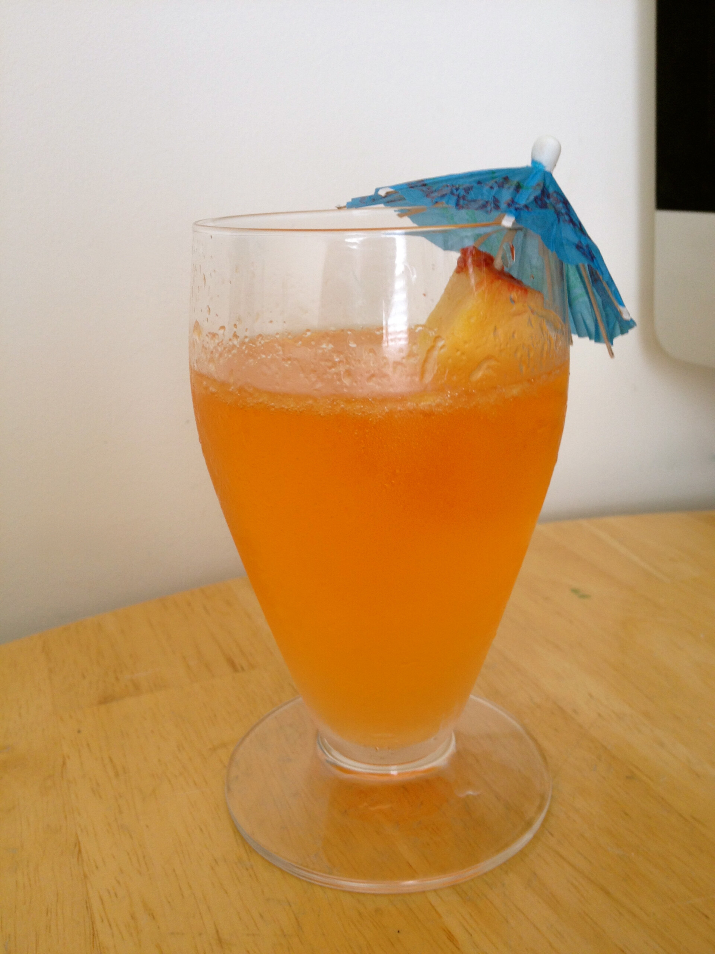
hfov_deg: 40.7
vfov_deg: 52.6
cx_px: 358
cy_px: 477
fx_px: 964
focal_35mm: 35
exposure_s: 1/40
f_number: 2.4
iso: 50
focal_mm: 4.28
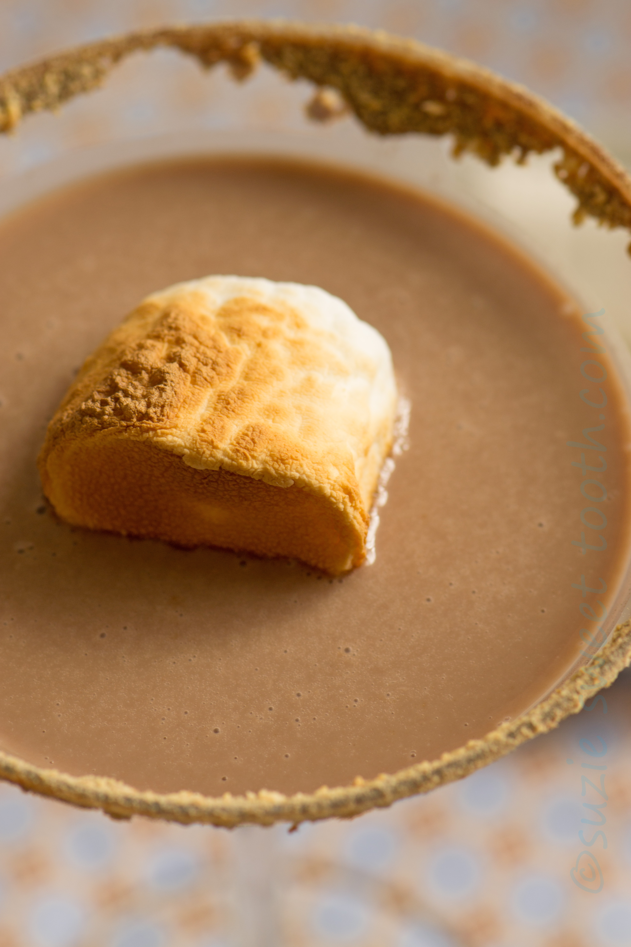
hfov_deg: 8.7
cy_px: 474
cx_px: 316
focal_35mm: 158
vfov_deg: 13.0
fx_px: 4141
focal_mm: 105
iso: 100
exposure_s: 1/30
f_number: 5.6
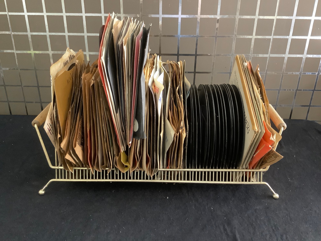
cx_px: 160
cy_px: 120
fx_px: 287
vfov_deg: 45.4
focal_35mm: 31
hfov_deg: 58.4
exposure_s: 1/20
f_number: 2.4
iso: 640
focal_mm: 3.3
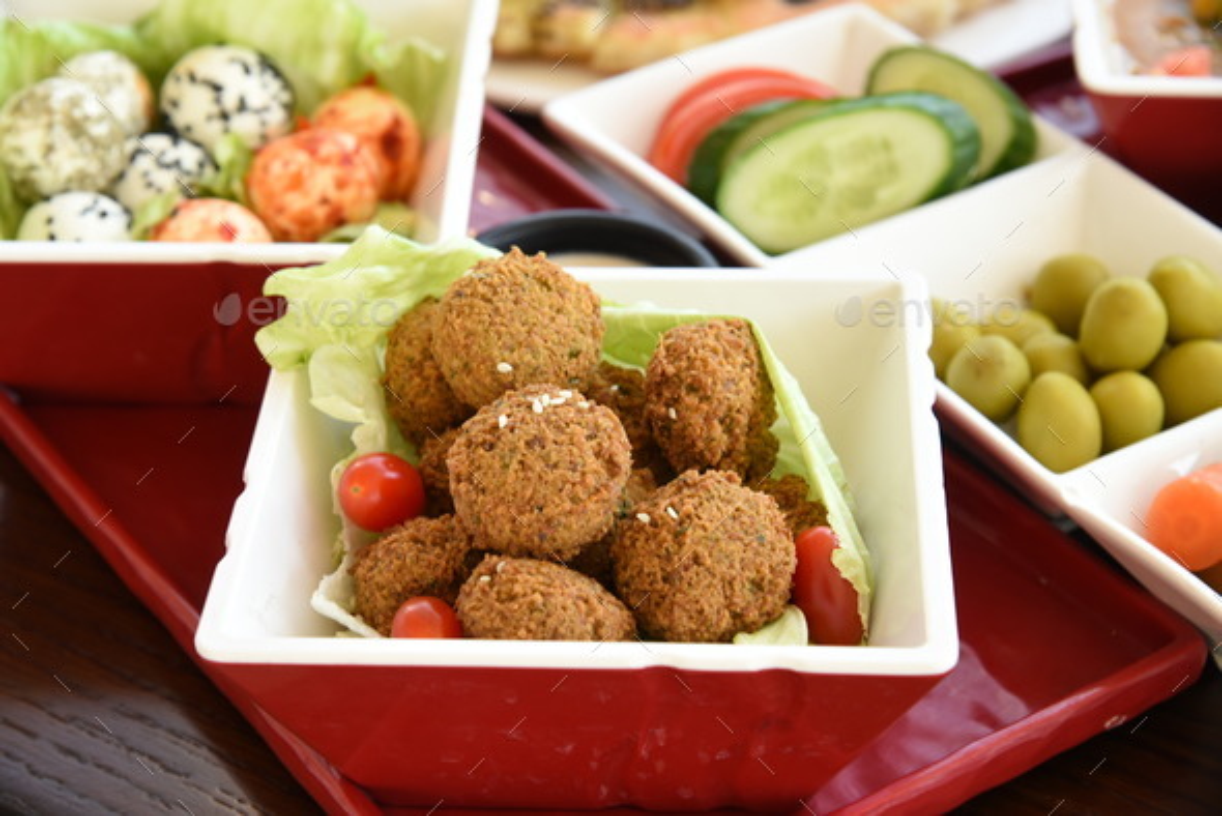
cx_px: 611
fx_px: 3124
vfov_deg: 14.9
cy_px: 408
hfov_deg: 22.1
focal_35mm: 92
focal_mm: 92
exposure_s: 1/100
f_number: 8
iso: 1000
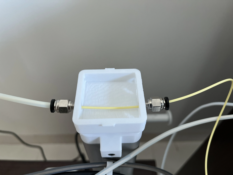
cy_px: 88
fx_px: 175
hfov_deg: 67.3
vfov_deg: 53.1
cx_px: 116
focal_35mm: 26
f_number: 1.6
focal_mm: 5.1
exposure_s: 1/121
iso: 125
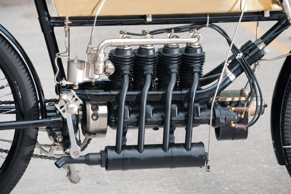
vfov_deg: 8.6
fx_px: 1292
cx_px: 146
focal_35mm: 160
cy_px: 97
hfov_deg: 12.8
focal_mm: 160
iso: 250
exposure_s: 1/160
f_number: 5.6
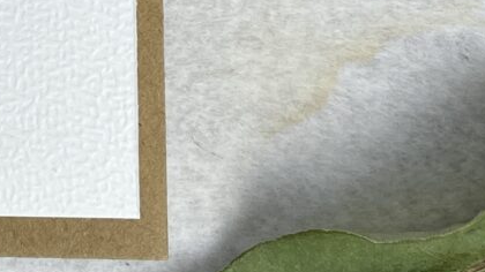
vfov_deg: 8.4
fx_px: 1774
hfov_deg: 14.6
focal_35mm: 138
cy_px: -245
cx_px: -221
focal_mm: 4.2
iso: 32
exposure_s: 1/118
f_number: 1.6
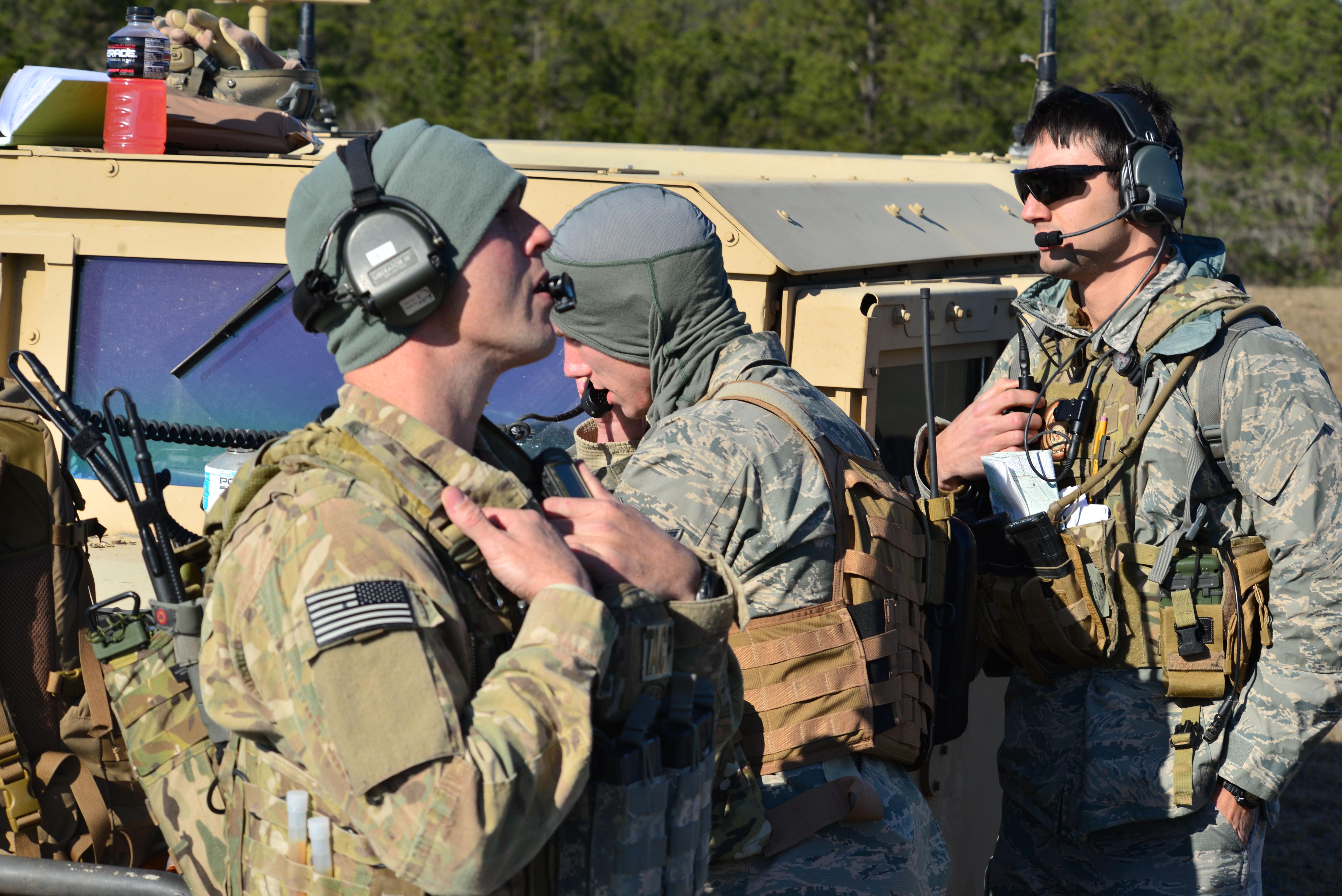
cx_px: 683
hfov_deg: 20.6
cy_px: 462
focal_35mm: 99
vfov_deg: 13.8
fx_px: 3692
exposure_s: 1/500
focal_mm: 95
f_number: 11
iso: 200
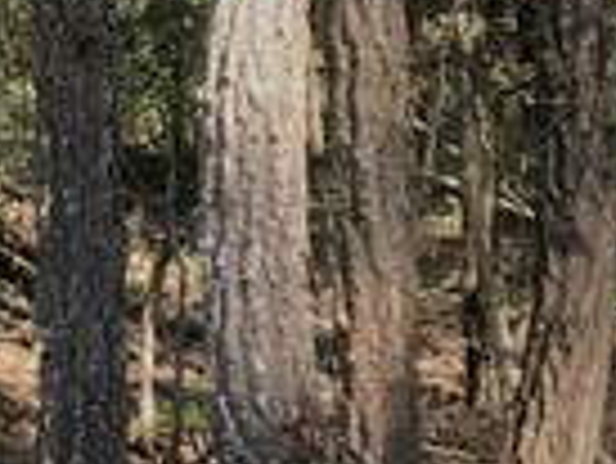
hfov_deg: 9.8
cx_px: -1120
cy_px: 131
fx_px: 2903
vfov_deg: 9.1
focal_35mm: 163
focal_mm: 3.99
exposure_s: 1/210
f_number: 1.8
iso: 20
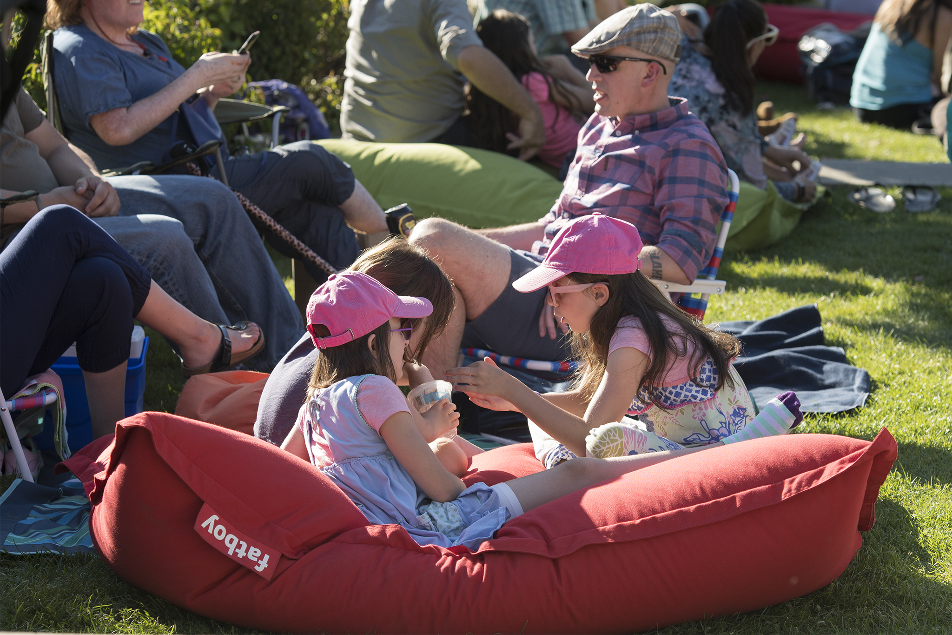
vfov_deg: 8.3
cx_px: 476
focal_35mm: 165
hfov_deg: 12.5
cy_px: 318
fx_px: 4363
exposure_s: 1/400
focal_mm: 110
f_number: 4.5
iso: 200
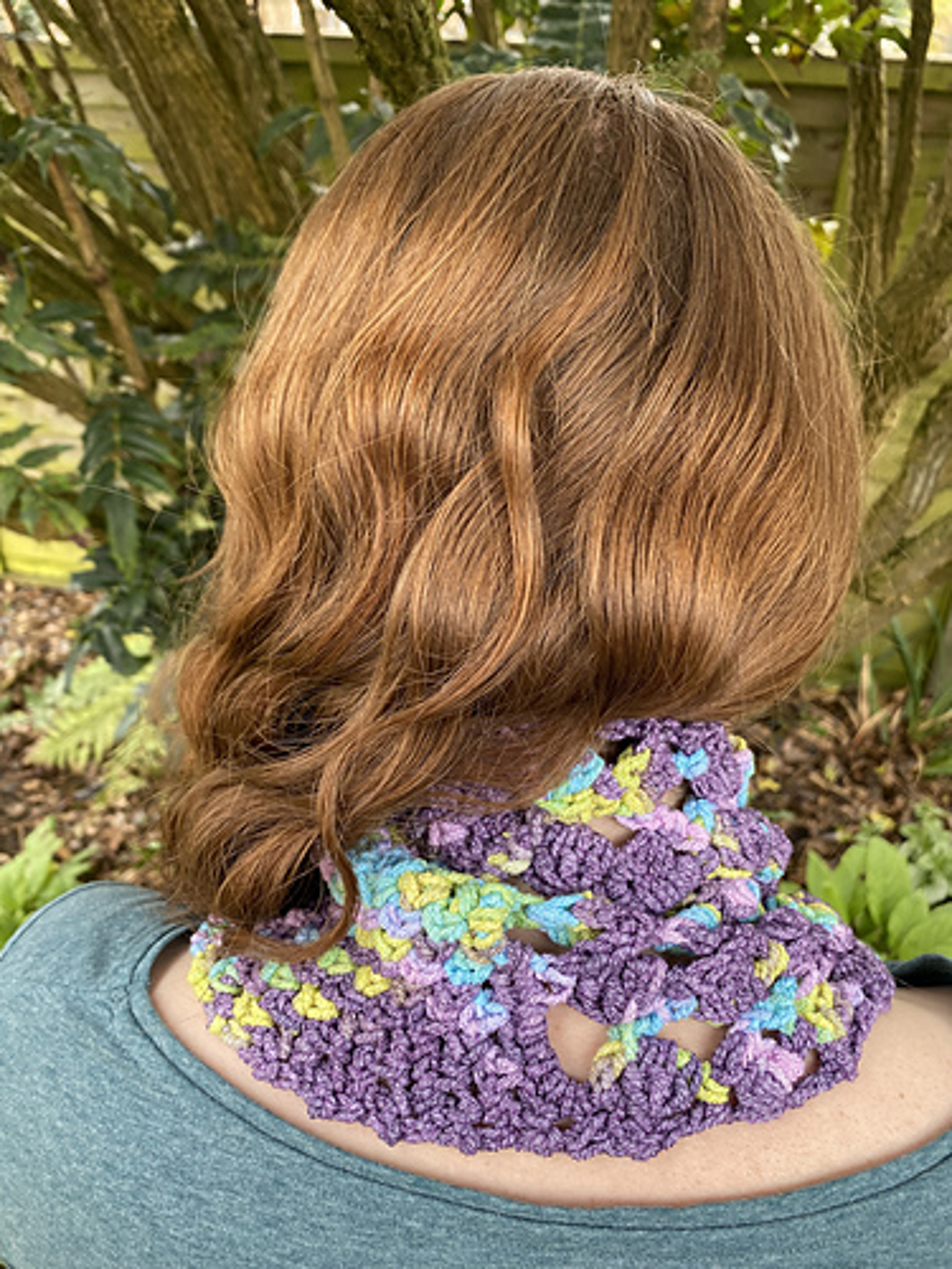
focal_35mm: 26
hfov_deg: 53.1
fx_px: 953
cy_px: 634
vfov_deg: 67.3
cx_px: 476
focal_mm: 4.25
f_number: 1.8
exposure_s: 1/121
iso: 80
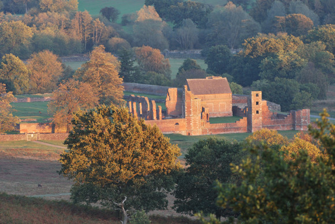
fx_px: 3912
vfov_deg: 3.3
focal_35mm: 420
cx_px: 168
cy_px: 112
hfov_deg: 4.9
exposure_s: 1/80
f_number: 5.6
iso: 400
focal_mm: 280
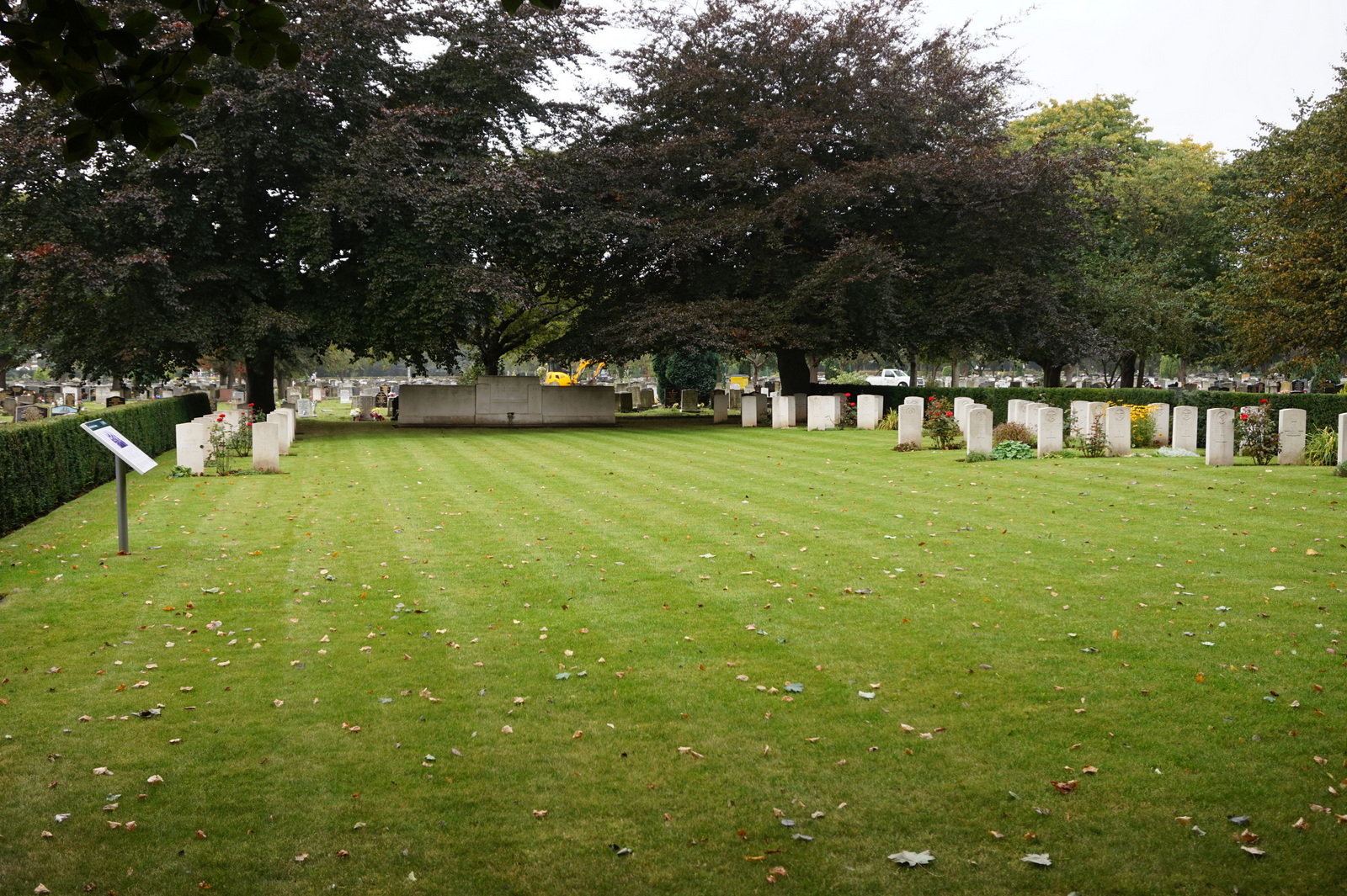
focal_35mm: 39
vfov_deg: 34.2
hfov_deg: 49.6
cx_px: 674
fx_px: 1458
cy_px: 448
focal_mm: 26
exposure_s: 1/60
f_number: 5.6
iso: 100
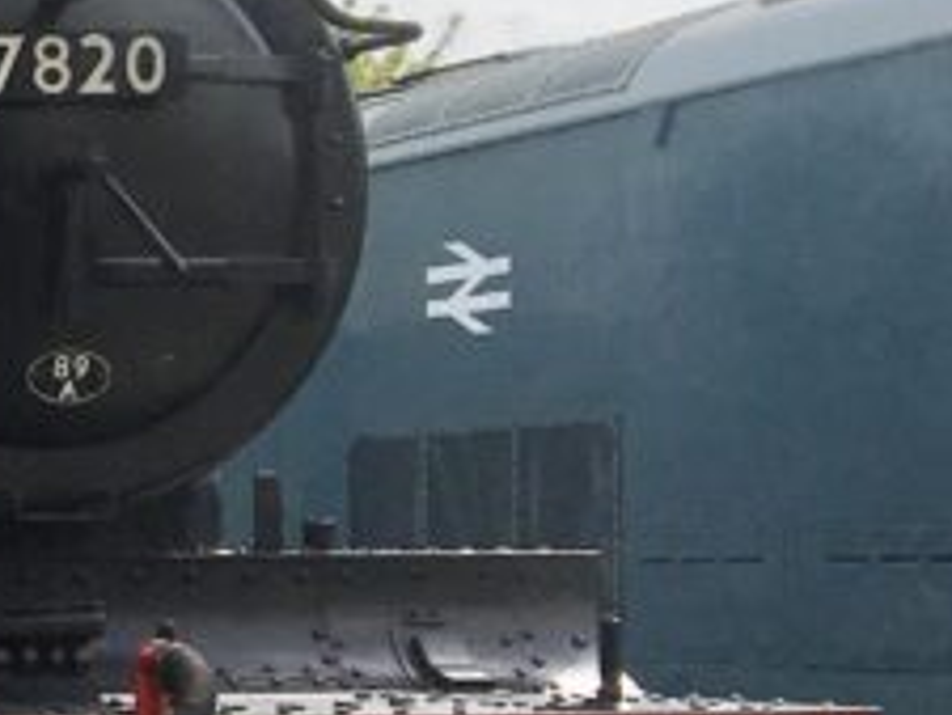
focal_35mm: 132
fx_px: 3632
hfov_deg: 12.5
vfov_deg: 11.2
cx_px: -1147
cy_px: 427
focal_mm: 4.15
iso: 25
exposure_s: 1/2481
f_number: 2.2
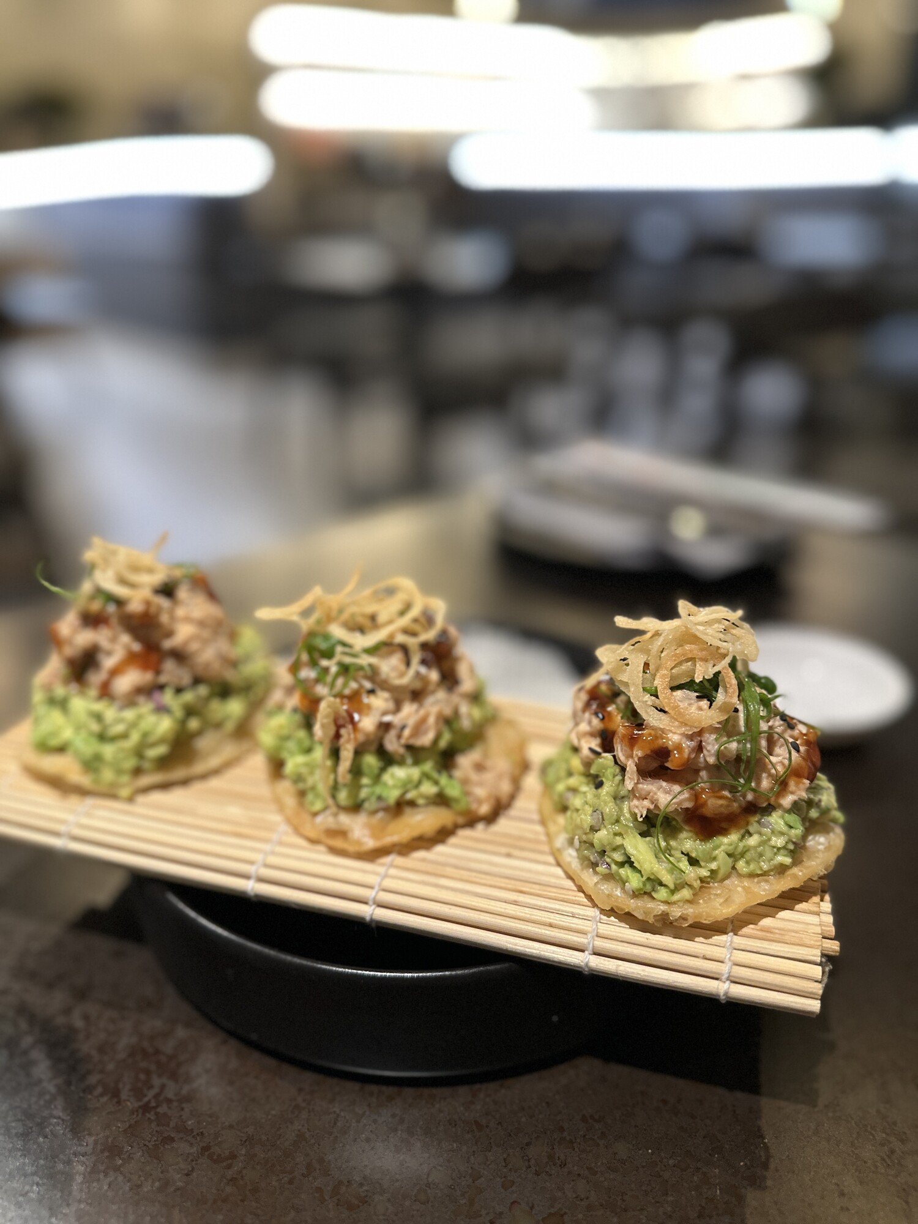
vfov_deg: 71.6
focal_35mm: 24
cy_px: 612
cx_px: 459
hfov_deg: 56.8
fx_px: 849
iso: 400
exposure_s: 1/50
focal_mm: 6.86
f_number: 1.78
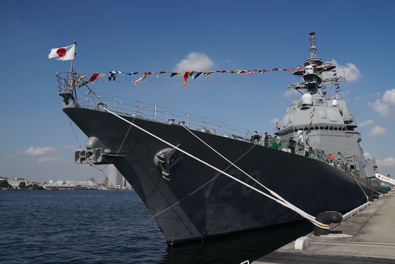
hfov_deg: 67.4
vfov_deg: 47.9
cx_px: 198
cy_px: 132
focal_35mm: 27
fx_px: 296
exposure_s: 1/4000
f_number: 8
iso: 800
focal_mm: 18
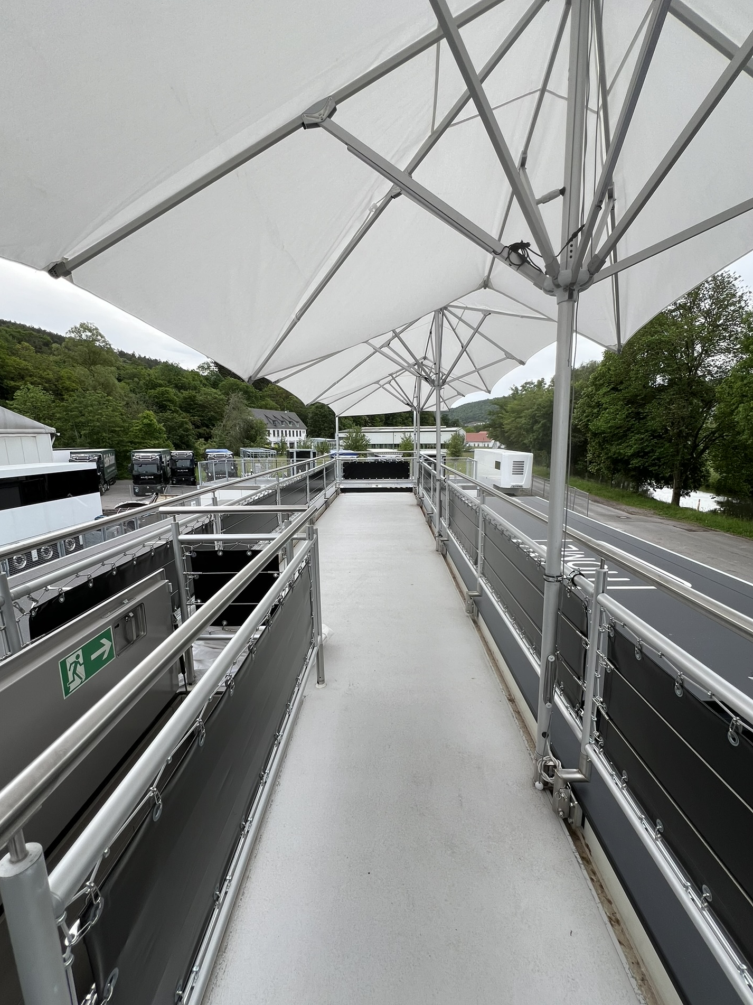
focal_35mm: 14
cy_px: 523
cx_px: 378
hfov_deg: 85.7
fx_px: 406
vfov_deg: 102.0
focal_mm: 1.57
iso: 32
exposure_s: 1/424
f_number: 1.8
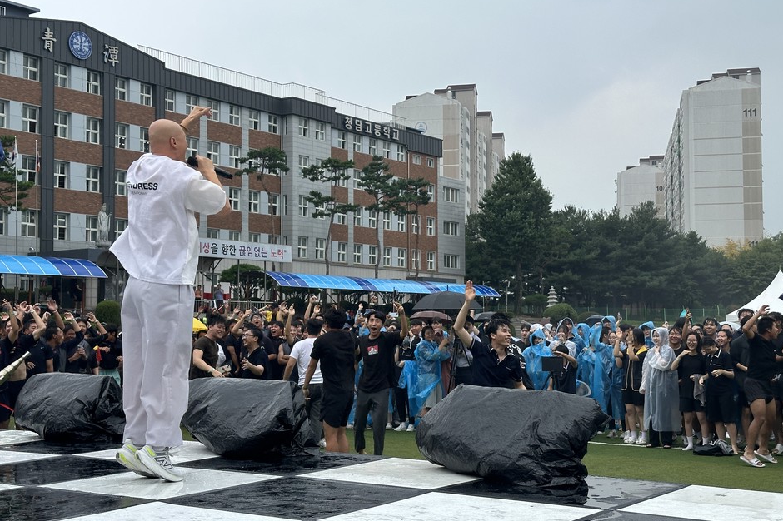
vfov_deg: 26.5
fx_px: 1109
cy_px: 261
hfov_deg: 38.9
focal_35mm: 51
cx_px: 386
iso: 64
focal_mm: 6.86
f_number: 1.78
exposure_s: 1/816
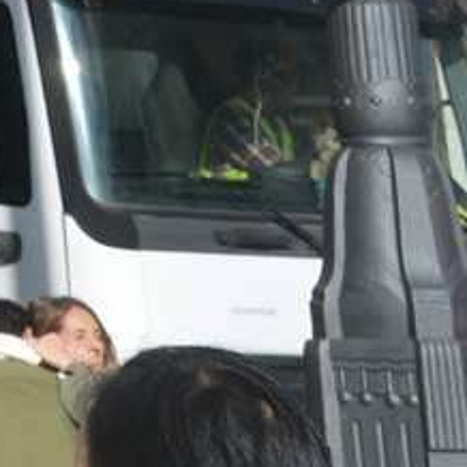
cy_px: -633
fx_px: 4564
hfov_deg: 5.4
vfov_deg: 5.7
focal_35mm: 299
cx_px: -1144
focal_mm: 32
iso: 100
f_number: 8
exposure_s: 1/320
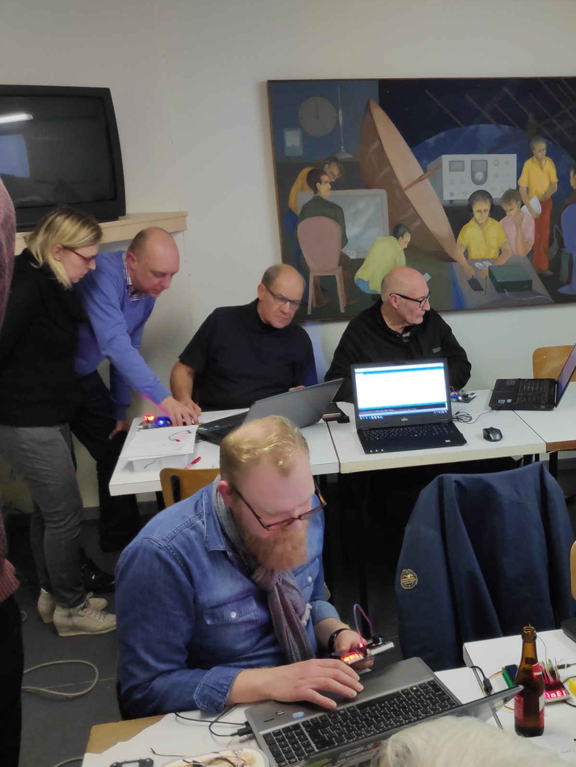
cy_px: 424
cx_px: 446
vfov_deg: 56.7
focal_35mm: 32
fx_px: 710
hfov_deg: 42.5
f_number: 1.9
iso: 310
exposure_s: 1/50
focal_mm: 3.94
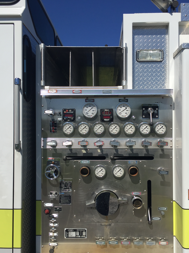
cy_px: 132
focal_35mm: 33
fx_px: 240
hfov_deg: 42.9
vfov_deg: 55.3
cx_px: 100
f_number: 2.2
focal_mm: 4.15
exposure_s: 1/3968
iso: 32
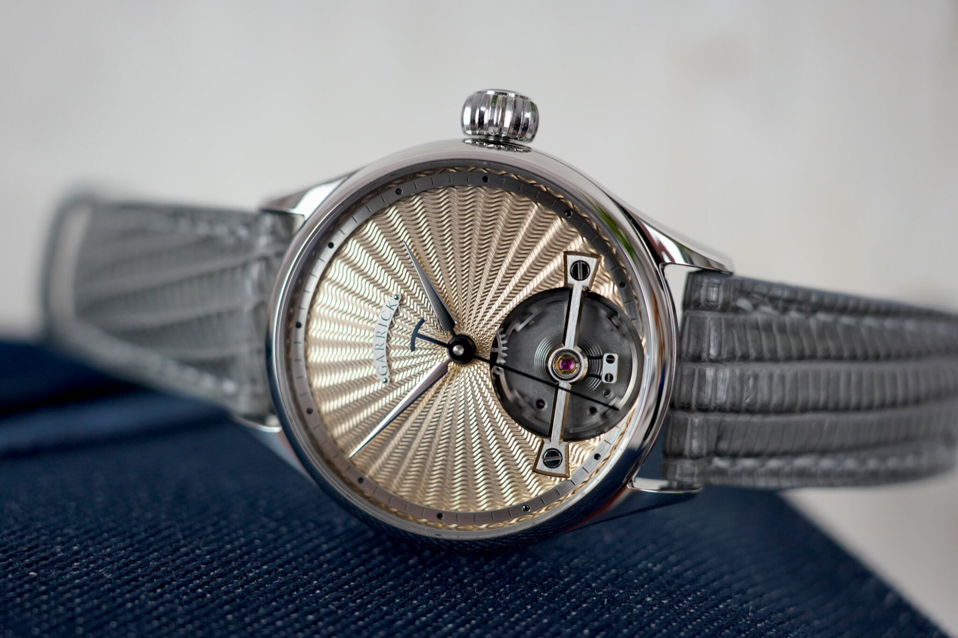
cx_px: 479
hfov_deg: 54.4
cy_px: 319
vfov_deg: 37.8
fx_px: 931
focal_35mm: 35
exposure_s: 1/250
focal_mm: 35
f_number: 3.2
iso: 1000
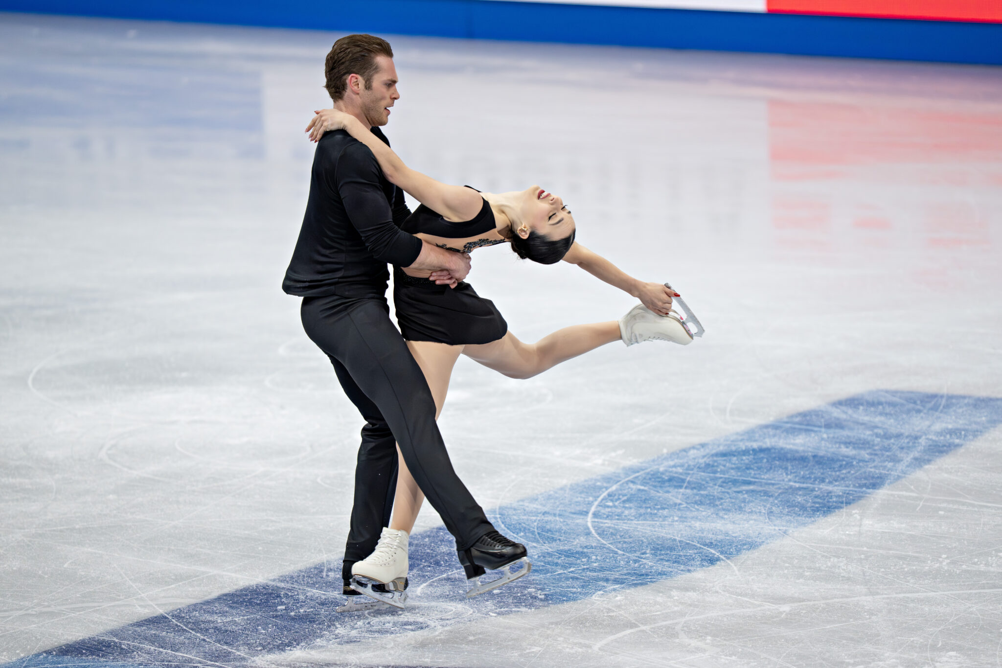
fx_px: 11132
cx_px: 501
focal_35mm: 400
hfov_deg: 5.2
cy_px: 334
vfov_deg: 3.4
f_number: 2.8
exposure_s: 1/1000
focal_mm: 400
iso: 2500
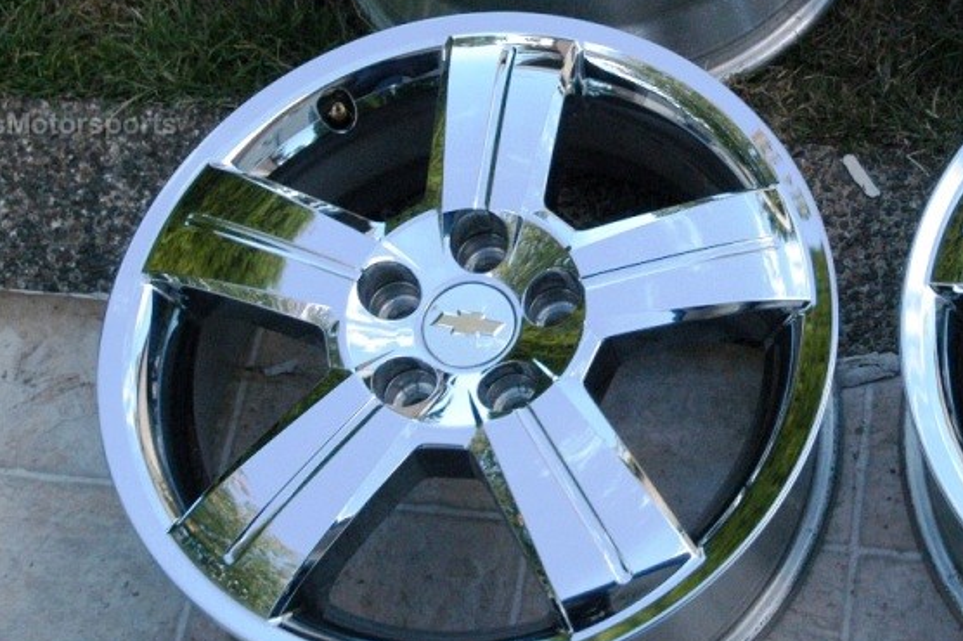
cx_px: 890
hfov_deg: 25.7
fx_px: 2032
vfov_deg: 17.8
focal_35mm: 76
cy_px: 123
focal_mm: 25
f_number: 4
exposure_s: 1/1250
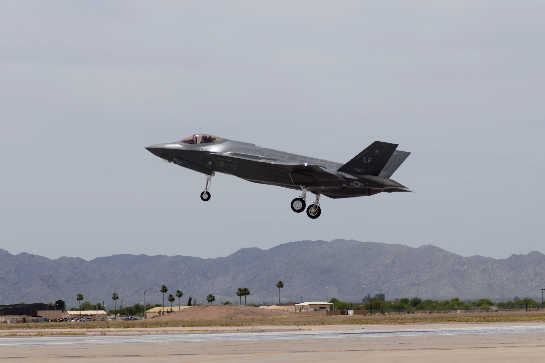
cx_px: 272
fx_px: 1211
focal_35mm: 80
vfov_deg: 17.1
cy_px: 182
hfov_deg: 25.4
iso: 100
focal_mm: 80
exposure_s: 1/2000
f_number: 5.6
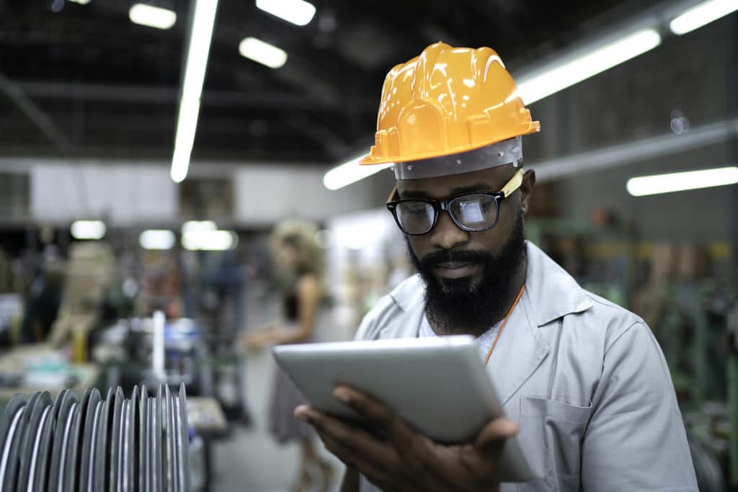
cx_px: 369
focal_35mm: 35
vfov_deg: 37.9
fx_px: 718
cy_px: 246
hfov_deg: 54.4
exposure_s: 1/200
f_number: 1.4
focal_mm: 35
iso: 250
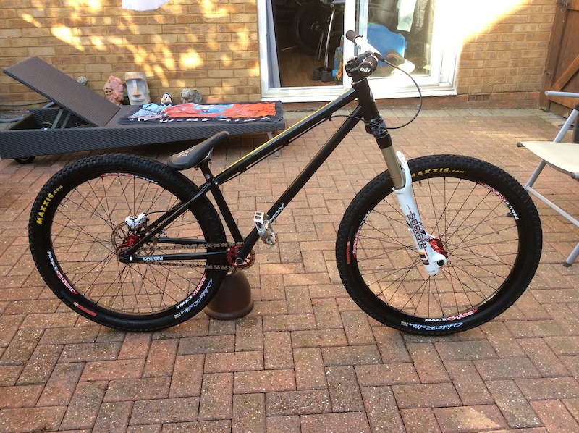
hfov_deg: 56.9
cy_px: 216
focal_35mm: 32
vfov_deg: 44.1
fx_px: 535
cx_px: 290
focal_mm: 3.3
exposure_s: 1/129
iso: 32
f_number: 2.4
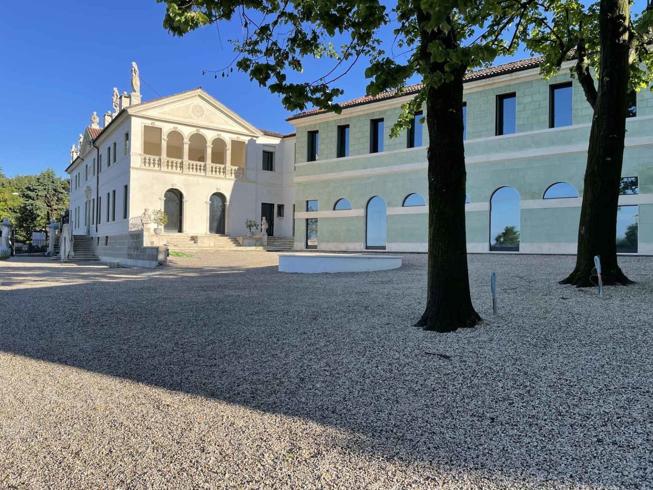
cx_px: 326
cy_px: 245
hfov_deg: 67.3
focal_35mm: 26
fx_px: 490
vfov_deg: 53.1
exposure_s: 1/1490
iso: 32
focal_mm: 4.2
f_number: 1.6
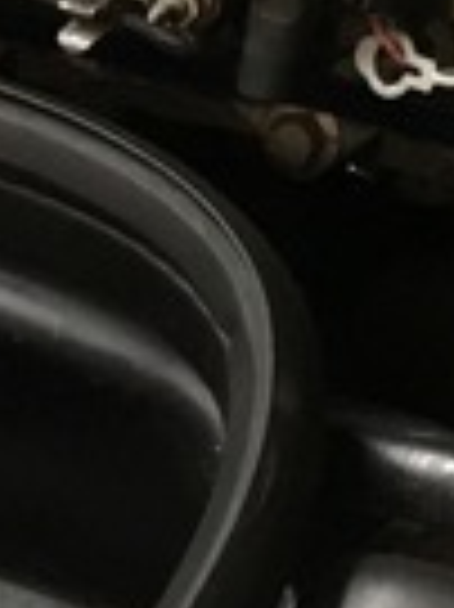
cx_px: 899
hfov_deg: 8.2
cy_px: -631
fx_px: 3013
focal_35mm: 172
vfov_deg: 10.5
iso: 200
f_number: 2.2
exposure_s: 1/15
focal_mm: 4.15
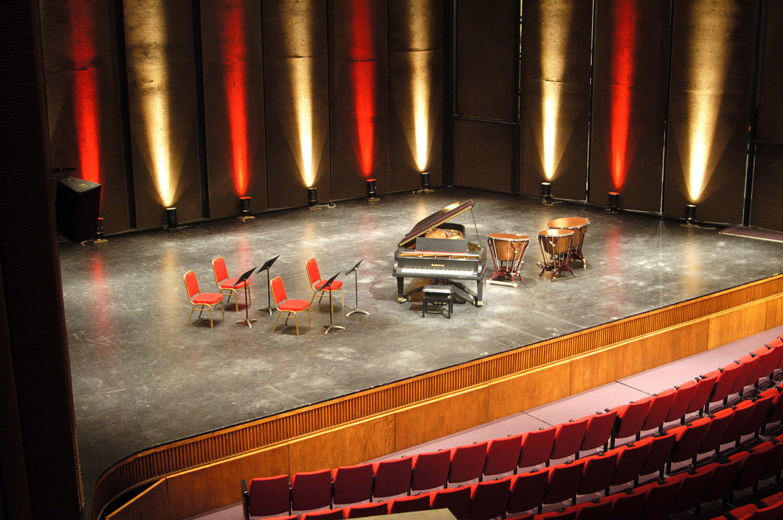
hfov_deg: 39.6
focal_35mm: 50
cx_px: 434
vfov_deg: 26.9
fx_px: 1086
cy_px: 268
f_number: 5
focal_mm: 30
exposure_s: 1/5
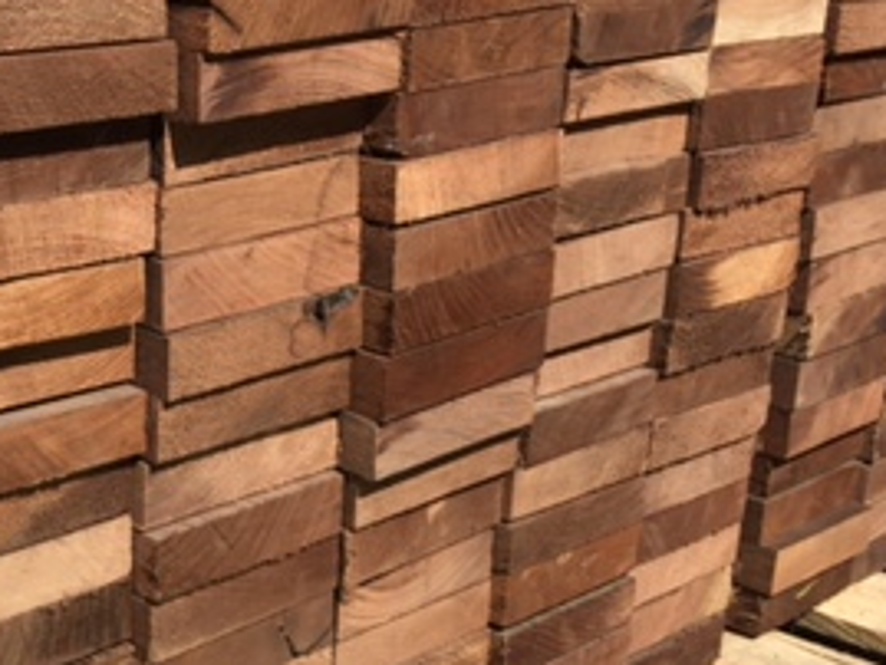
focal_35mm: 69
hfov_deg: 27.5
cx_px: 168
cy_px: 448
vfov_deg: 21.2
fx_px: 1767
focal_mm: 4.15
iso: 32
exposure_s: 1/1883
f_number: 2.2
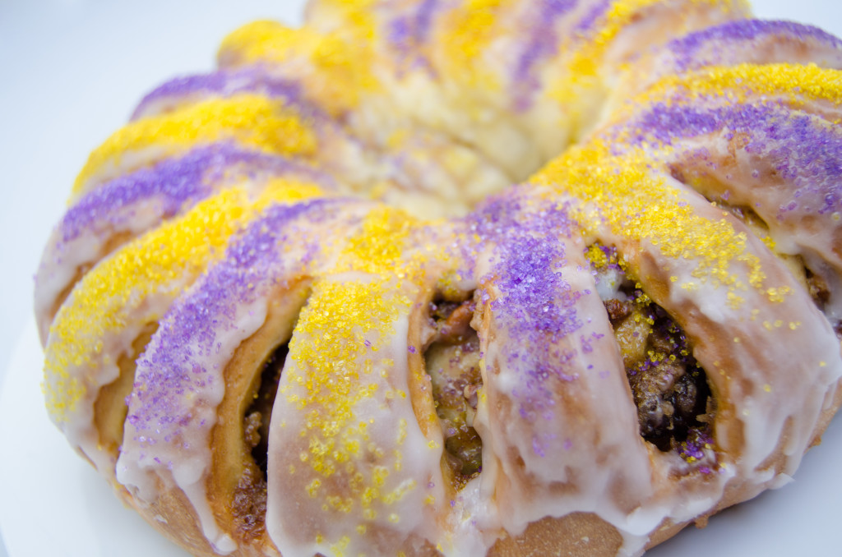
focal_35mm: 39
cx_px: 421
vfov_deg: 34.1
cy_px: 278
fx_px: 910
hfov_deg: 49.6
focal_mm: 26
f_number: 5
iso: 200
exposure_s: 1/80
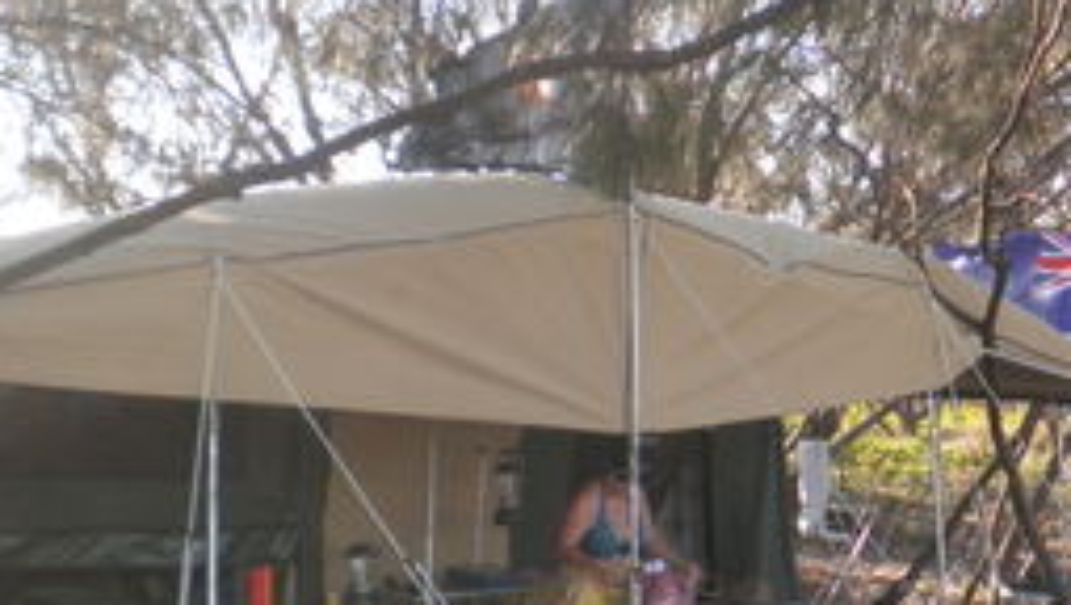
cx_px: 1037
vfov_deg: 17.0
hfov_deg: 28.2
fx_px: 2018
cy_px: 324
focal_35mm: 71
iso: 64
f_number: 2.6
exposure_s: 1/200
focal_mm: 4.7
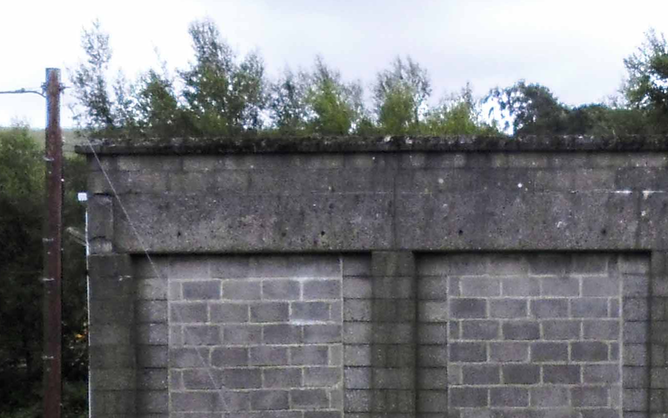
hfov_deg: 21.6
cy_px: 481
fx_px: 1748
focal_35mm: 96
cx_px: 440
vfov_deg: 13.3
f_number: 3.2
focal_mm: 5
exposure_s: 1/640
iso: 100
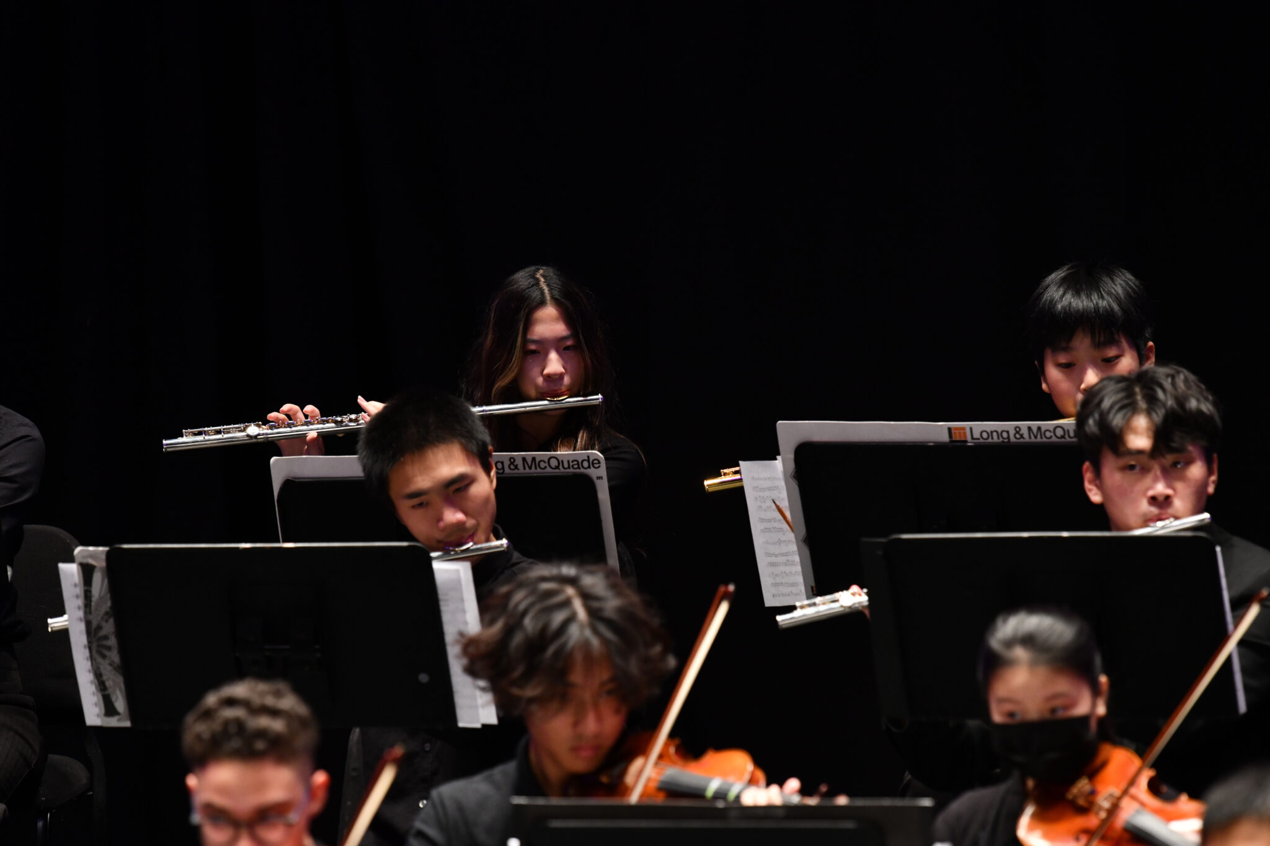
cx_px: 635
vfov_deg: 2.3
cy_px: 423
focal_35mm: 600
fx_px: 21163
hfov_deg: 3.4
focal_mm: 600
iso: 1600
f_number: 6.3
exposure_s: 1/125
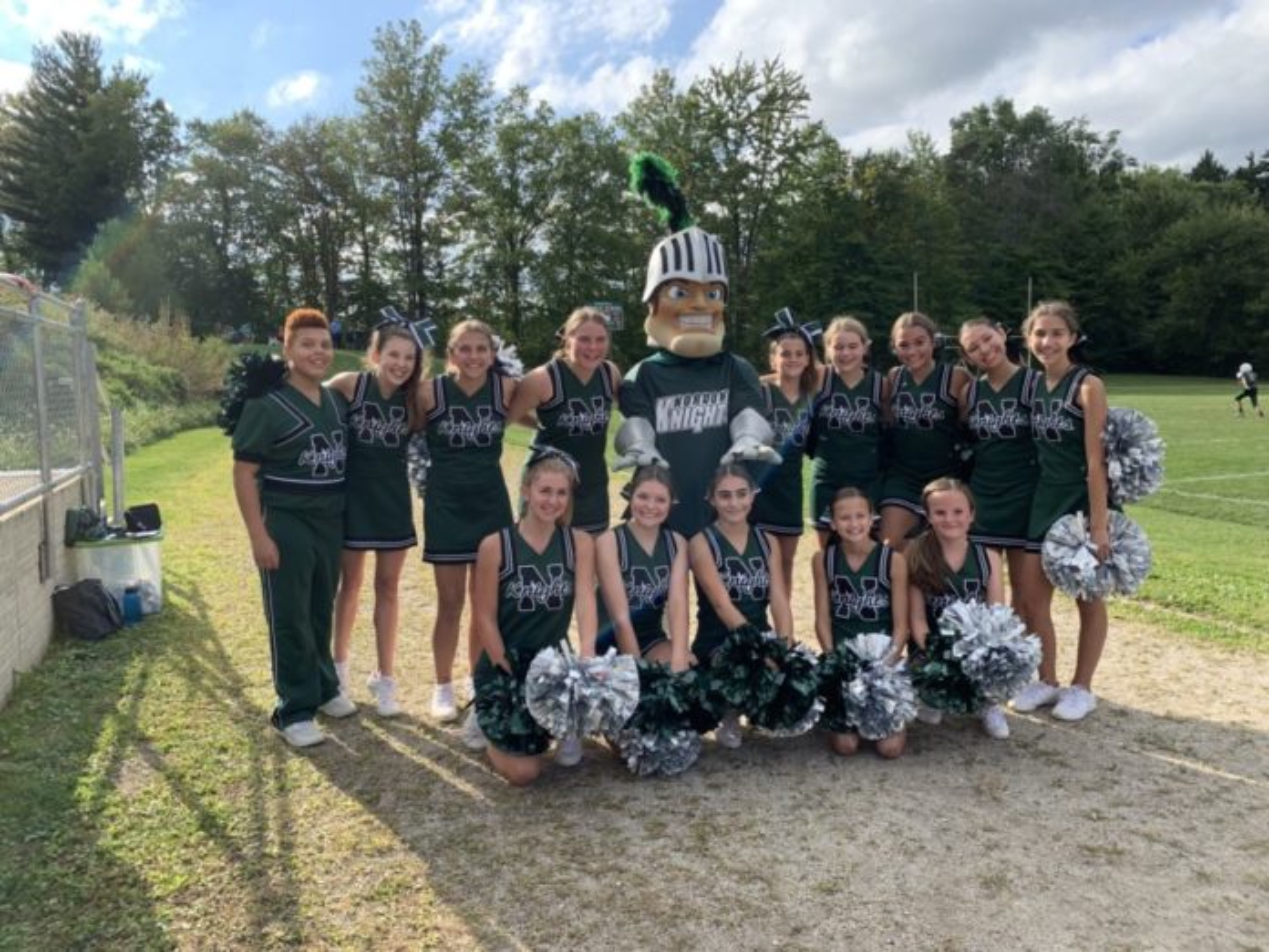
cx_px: 634
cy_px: 476
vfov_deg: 53.1
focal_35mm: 26
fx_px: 953
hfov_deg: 67.3
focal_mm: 4.25
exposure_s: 1/849
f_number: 1.8
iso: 25
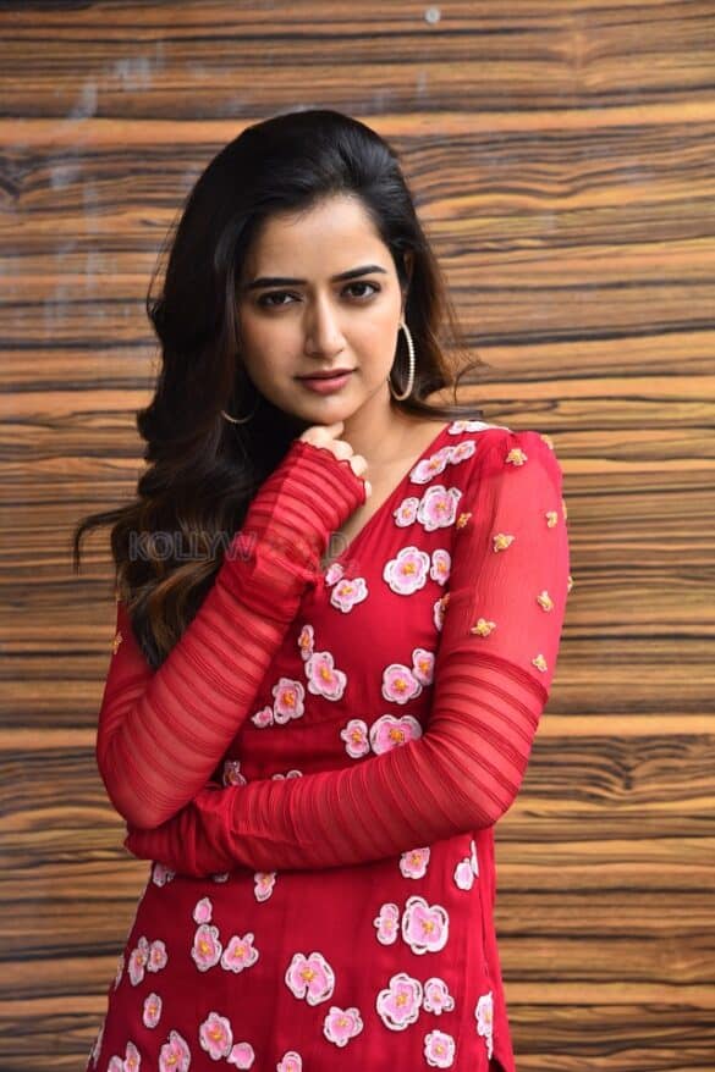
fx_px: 3278
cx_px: 358
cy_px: 536
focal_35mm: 110
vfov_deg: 18.6
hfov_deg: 12.4
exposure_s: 1/160
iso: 320
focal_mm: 110
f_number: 7.1
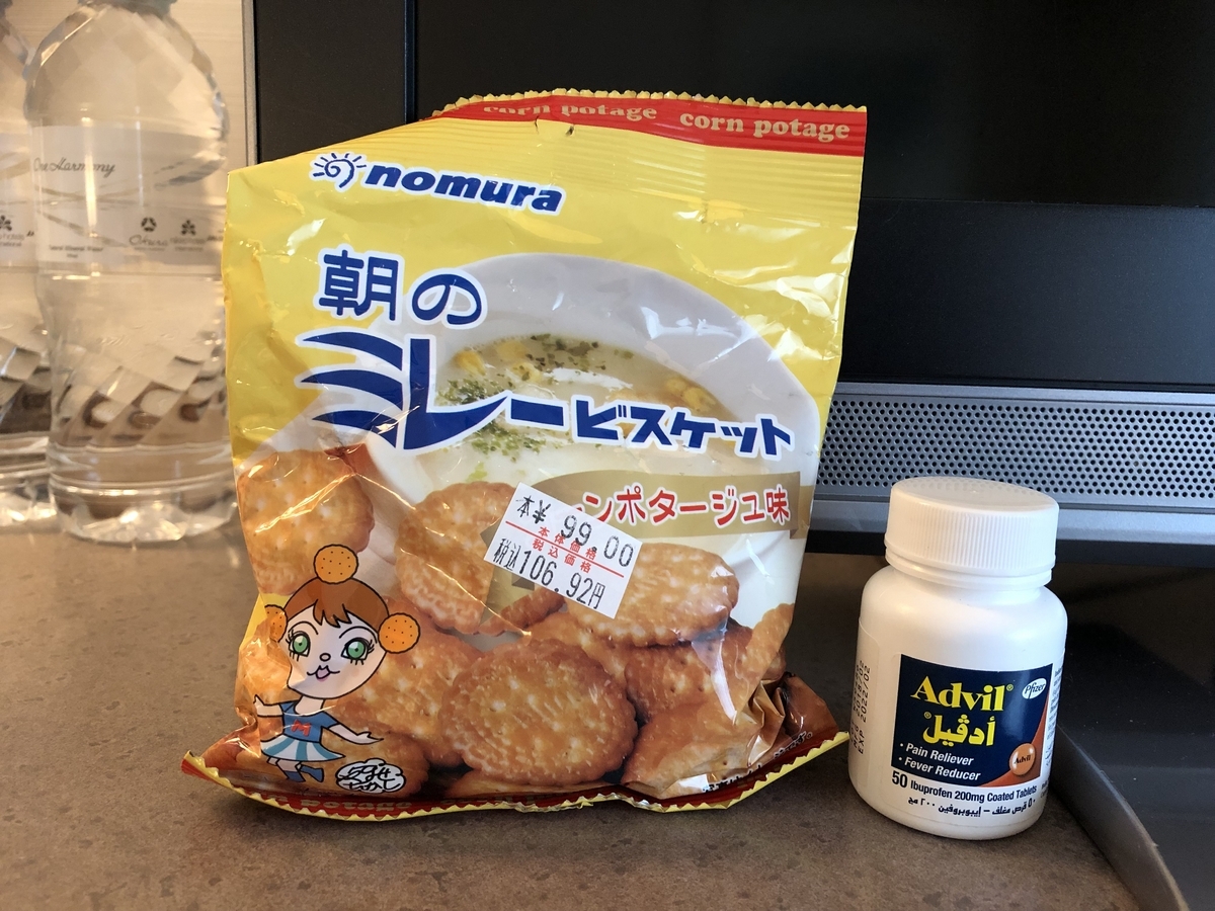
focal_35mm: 28
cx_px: 608
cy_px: 456
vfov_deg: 49.7
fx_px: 983
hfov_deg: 63.4
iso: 80
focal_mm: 4
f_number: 1.8
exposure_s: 1/15
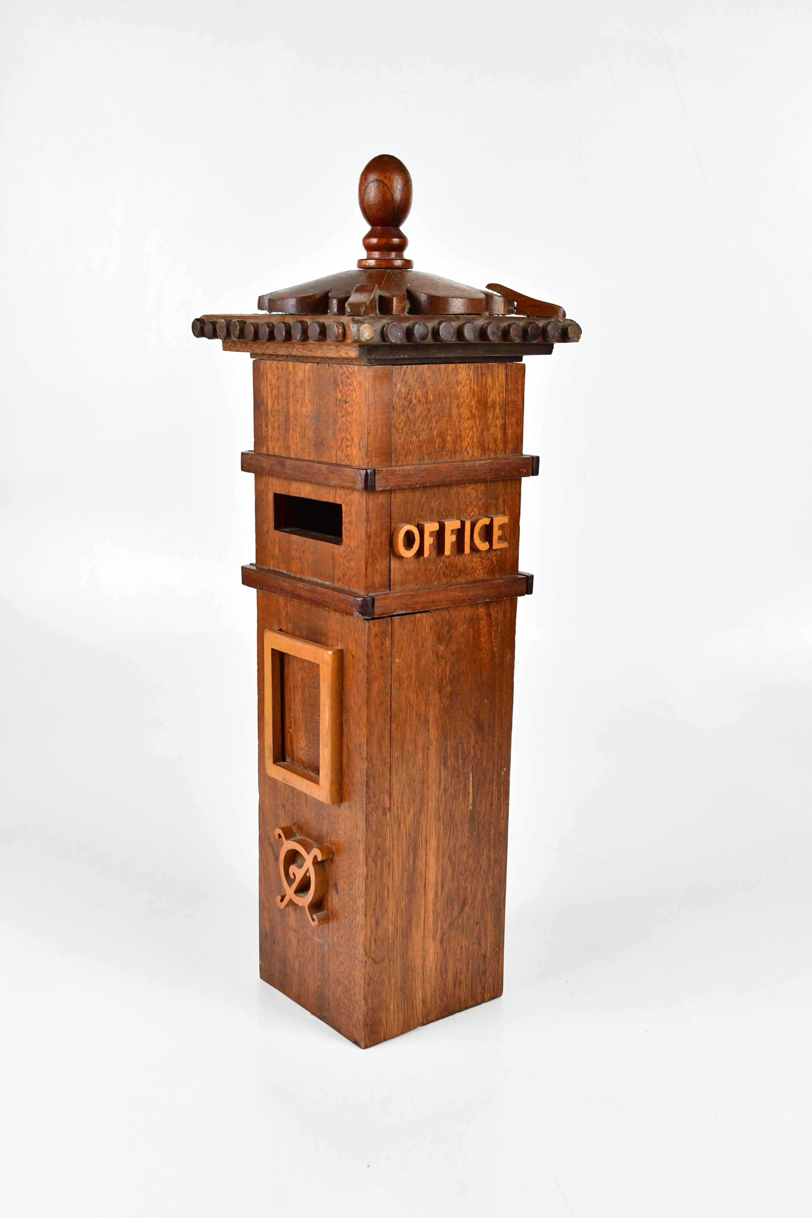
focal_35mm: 39
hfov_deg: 34.2
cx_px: 406
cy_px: 609
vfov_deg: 49.6
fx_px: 1319
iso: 2000
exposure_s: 1/100
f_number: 9
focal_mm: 26
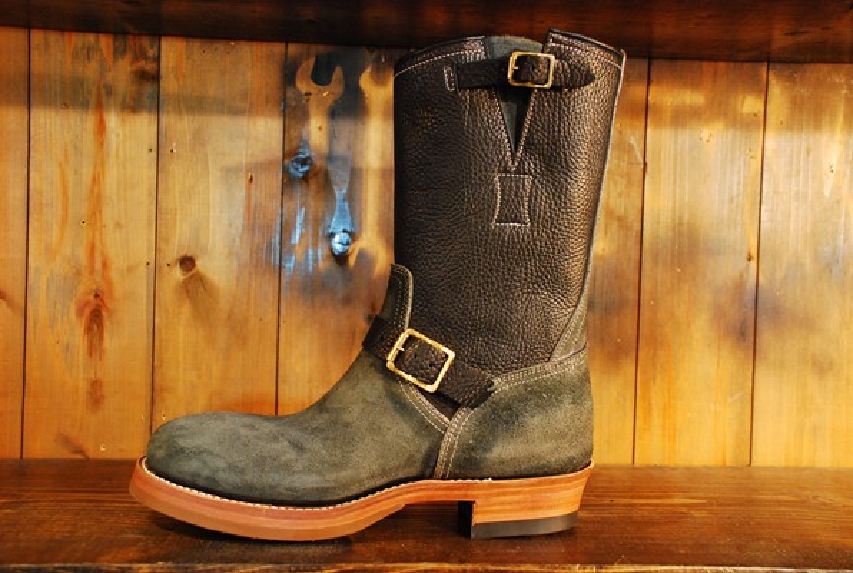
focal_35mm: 39
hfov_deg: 49.5
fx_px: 926
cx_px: 426
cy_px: 286
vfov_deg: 34.4
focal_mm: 26
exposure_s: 1/6
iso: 1000
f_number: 4
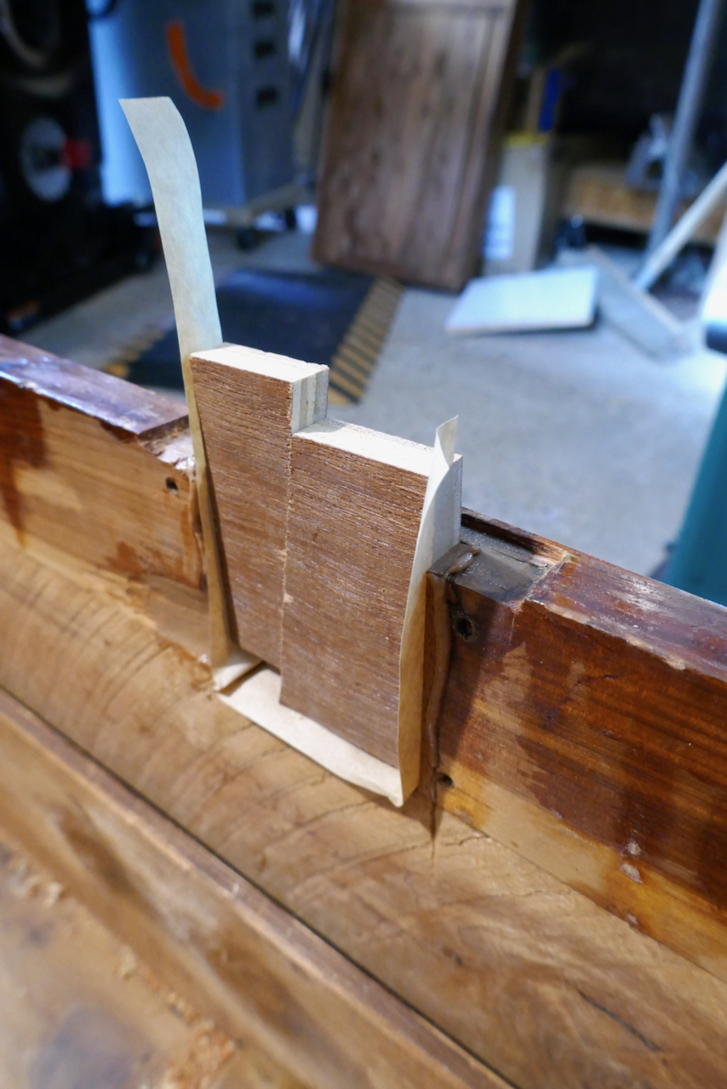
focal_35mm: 25
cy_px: 544
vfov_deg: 71.5
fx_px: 757
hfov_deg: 51.3
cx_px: 364
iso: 1600
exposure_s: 1/20
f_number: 4.5
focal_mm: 9.1
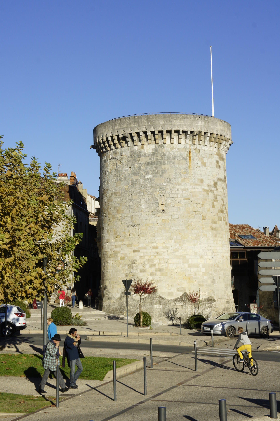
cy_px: 210
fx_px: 771
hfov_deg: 20.6
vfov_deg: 30.5
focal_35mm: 66
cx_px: 140
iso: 200
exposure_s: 1/320
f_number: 13
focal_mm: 44
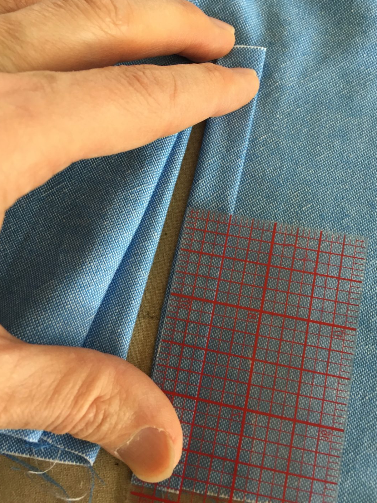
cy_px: 222
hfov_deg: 43.0
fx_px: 479
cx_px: 188
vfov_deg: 55.2
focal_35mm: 33
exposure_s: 1/30
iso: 64
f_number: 2.2
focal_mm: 4.15
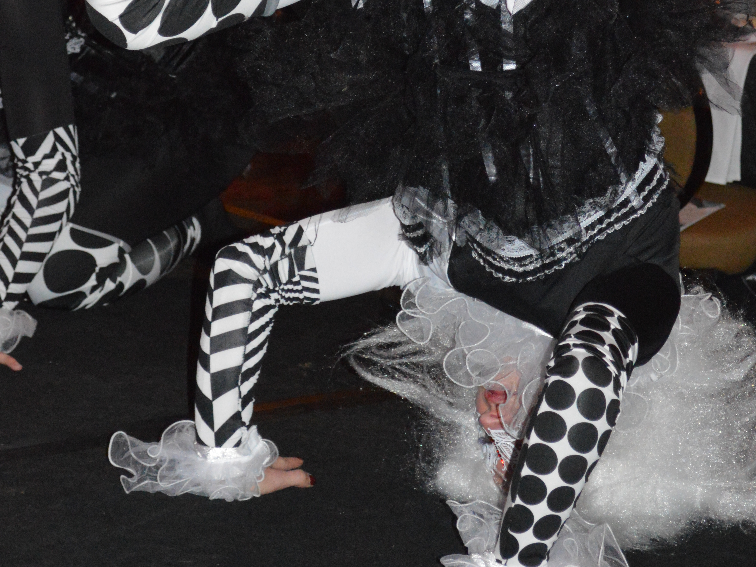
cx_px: 488
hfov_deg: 15.3
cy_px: 64
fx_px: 2817
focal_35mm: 129
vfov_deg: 11.4
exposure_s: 1/60
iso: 3200
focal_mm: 44
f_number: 5.3
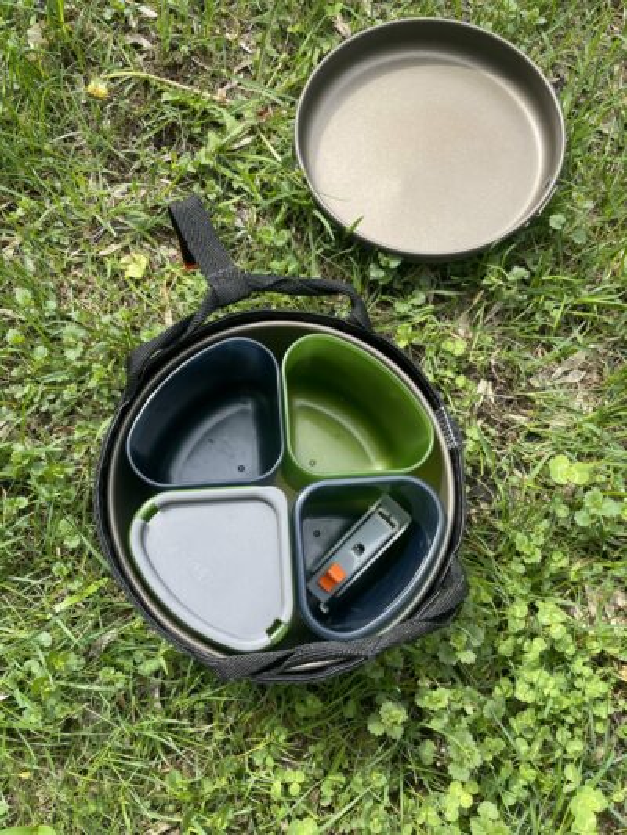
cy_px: 418
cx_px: 314
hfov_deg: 53.1
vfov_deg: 67.3
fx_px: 628
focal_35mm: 26
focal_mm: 4.2
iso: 32
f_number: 1.6
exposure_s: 1/796
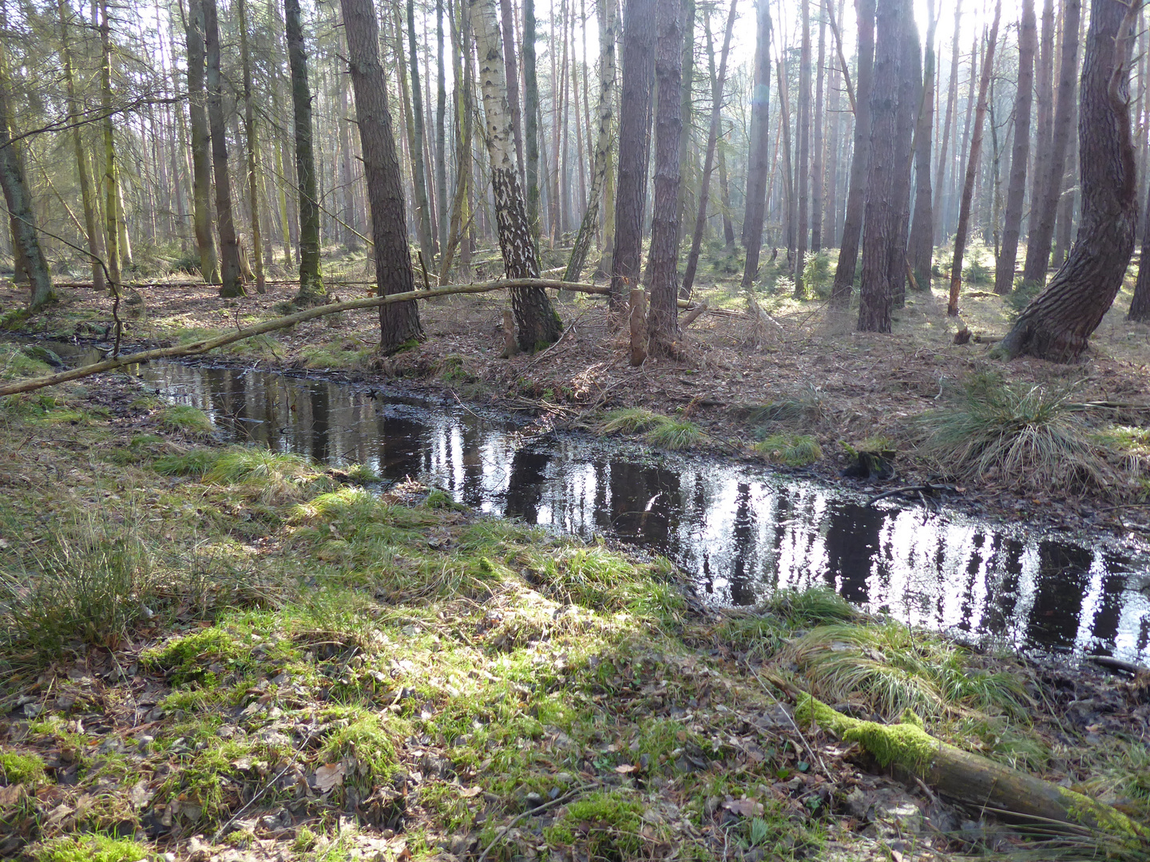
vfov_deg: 54.9
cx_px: 575
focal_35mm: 25
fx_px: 831
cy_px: 431
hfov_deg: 69.4
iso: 160
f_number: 3.3
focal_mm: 4.3
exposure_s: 1/60
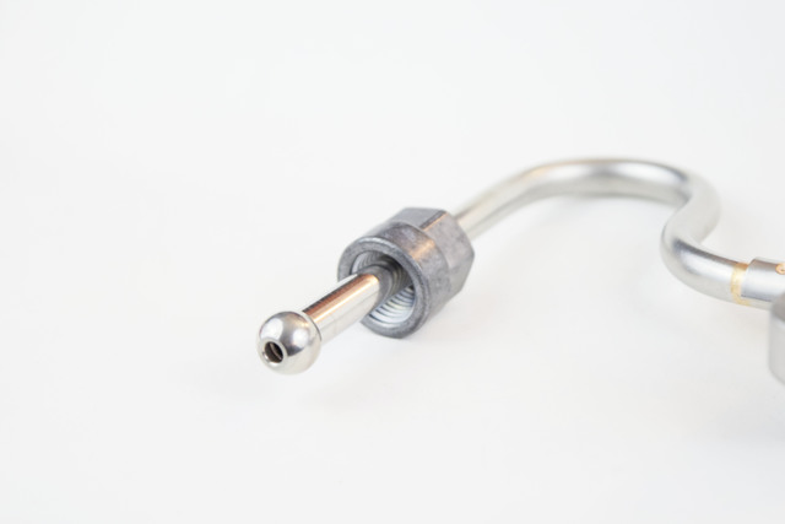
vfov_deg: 16.6
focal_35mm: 82
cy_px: 262
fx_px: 1799
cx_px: 392
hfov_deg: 24.6
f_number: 5.6
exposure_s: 1/60
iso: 1000
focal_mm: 55
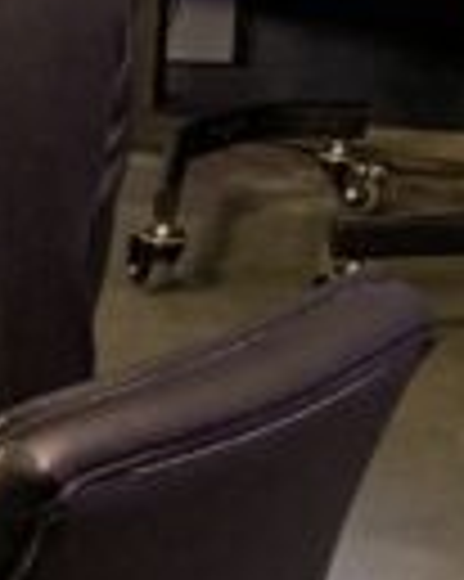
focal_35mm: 202
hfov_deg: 7.0
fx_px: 3472
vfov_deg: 9.6
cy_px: 315
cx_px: -851
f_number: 1.8
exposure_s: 1/60
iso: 250
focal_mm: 4.25
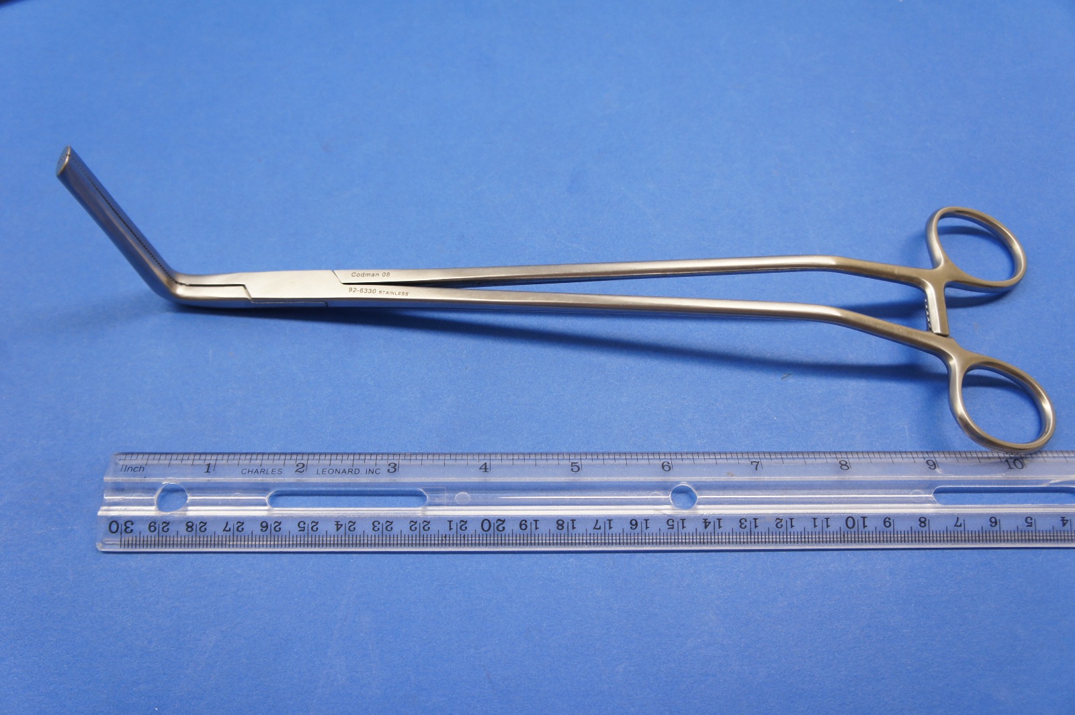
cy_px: 358
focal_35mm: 34
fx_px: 1029
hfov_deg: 55.1
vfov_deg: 38.3
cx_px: 538
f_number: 4
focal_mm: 23
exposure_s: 1/40
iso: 200
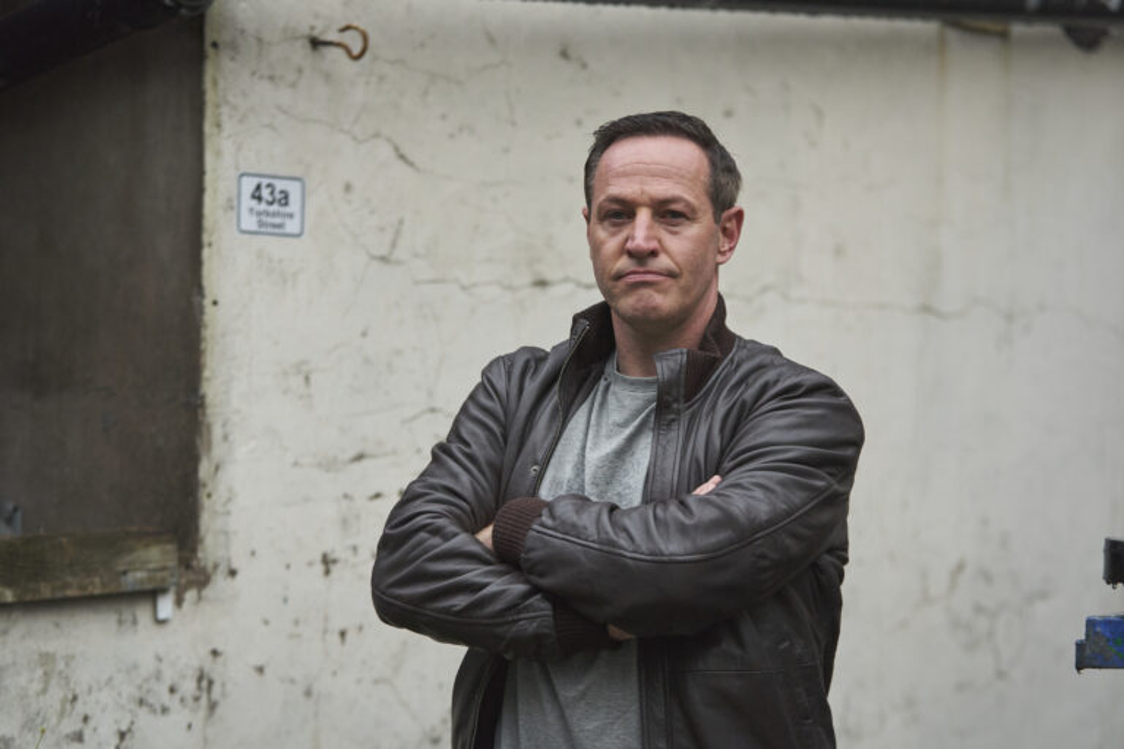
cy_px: 374
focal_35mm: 74
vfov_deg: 18.4
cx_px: 562
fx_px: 2310
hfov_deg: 27.3
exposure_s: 1/320
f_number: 3.2
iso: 500
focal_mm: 74
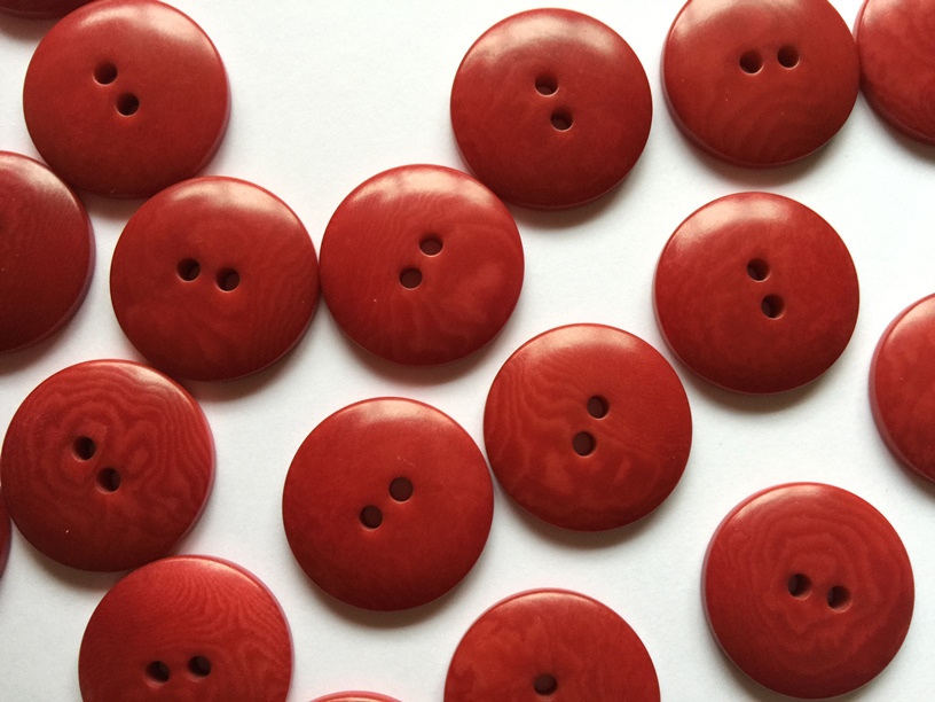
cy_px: 351
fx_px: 783
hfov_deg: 61.7
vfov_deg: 48.2
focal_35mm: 29
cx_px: 468
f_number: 2.2
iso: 80
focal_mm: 4.15
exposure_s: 1/17
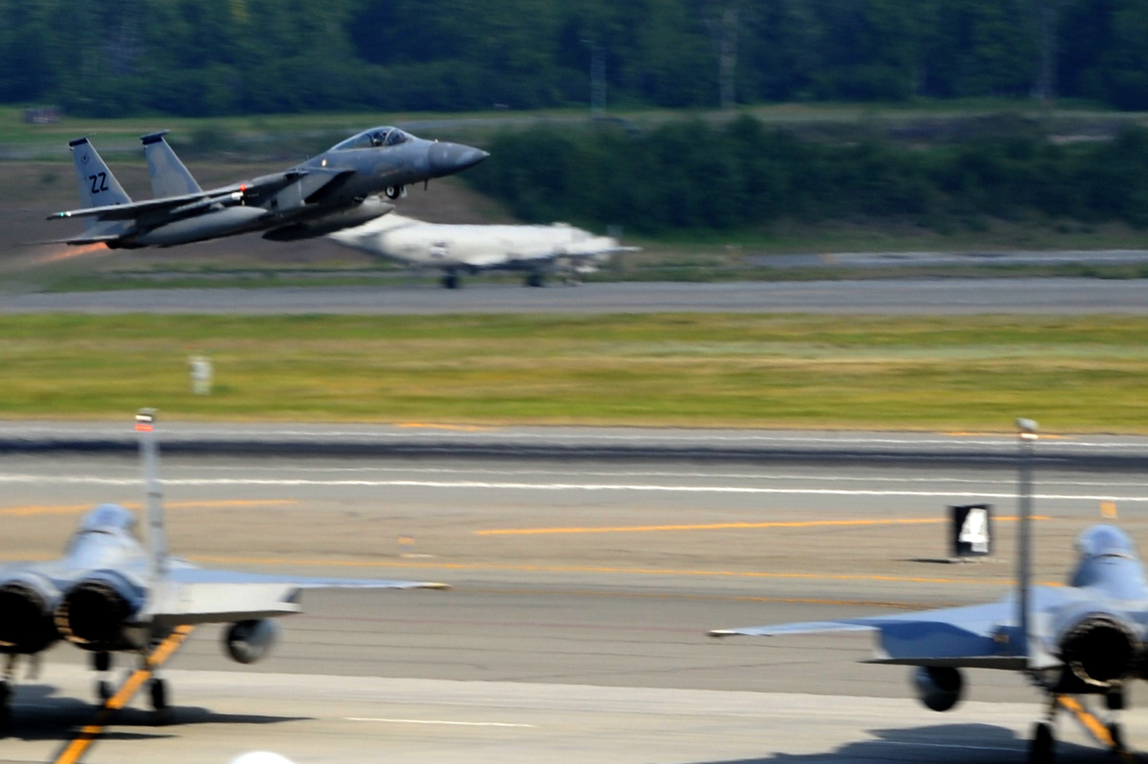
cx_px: 498
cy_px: 411
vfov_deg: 9.2
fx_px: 4748
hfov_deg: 13.8
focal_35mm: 149
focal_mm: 120
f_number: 14
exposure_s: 1/160
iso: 200
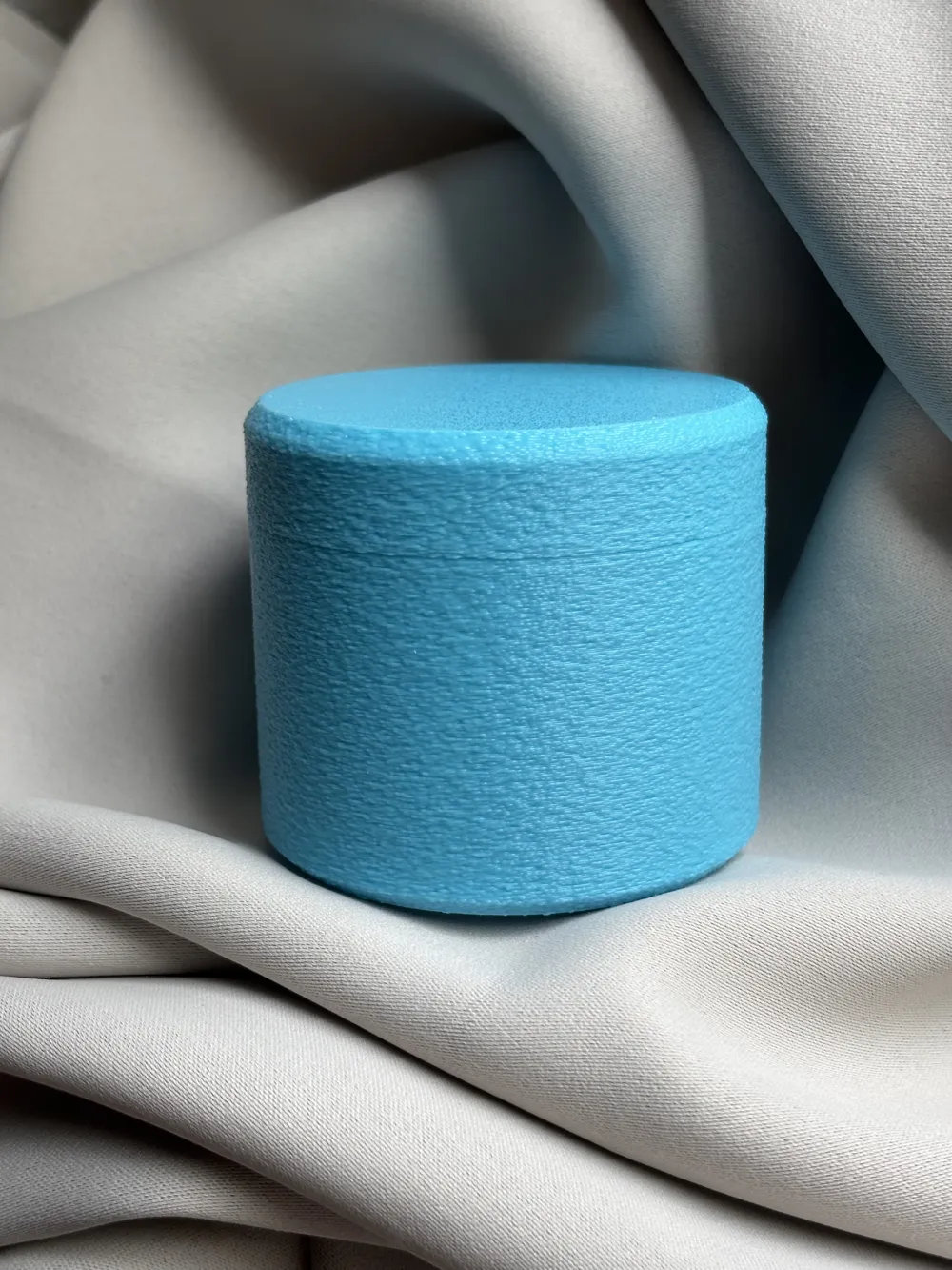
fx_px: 1906
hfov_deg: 28.0
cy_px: 635
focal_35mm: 52
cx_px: 476
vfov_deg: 36.8
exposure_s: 1/136
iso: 25
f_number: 1.6
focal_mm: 5.96
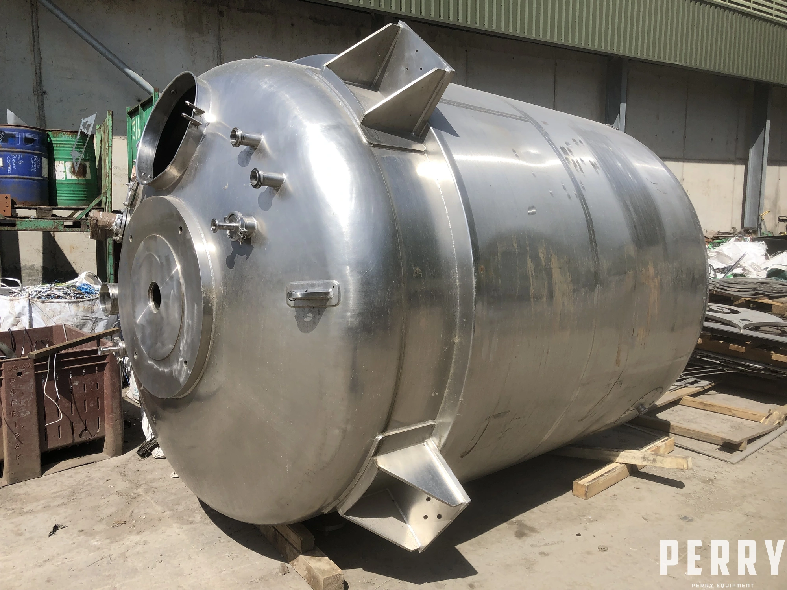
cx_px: 394
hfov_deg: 63.4
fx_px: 637
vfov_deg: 49.7
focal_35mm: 28
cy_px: 295
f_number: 1.8
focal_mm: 3.99
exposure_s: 1/2183
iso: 20
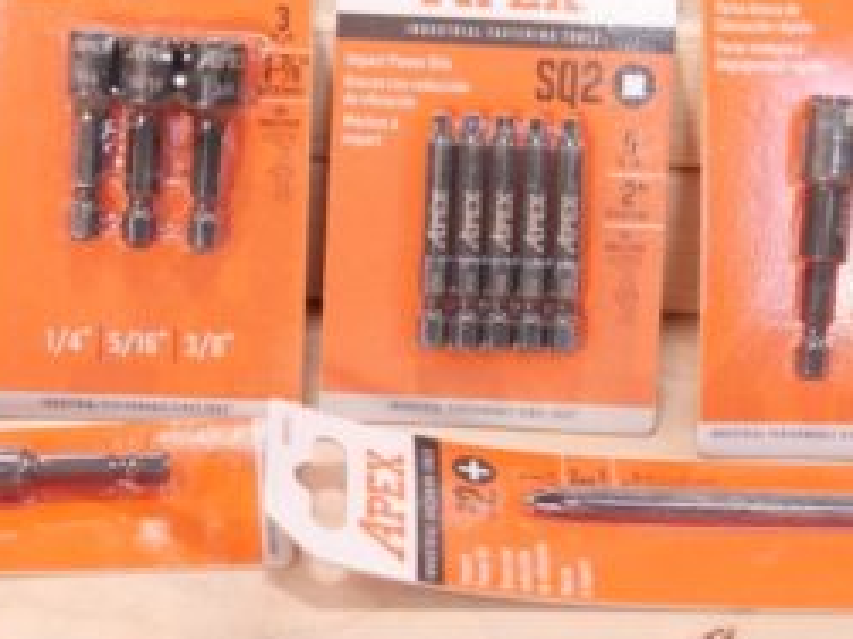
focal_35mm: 116
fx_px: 2857
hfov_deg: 17.0
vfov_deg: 12.8
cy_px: 262
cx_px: 370
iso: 800
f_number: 4.2
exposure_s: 1/60
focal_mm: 26
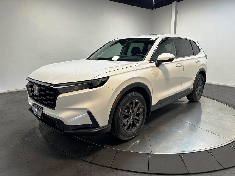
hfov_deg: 71.6
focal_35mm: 24
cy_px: 88
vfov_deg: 56.8
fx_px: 163
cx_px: 118
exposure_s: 1/60
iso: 160
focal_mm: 6.86
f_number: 1.78
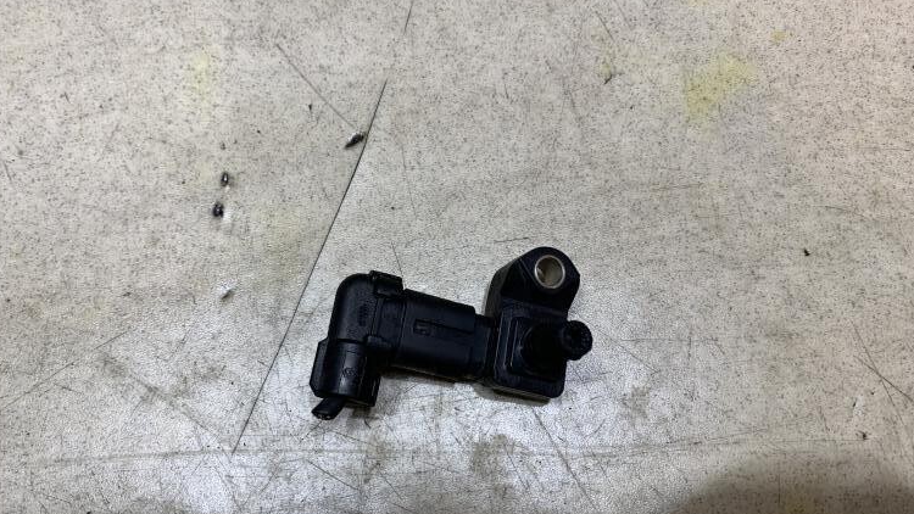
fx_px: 703
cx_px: 455
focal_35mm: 29
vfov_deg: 40.1
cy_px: 298
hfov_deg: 66.1
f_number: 1.8
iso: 50
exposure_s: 1/100
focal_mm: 4.25
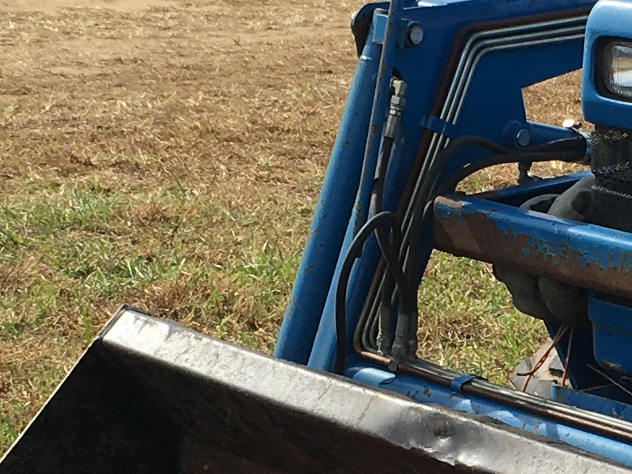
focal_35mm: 150
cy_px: 387
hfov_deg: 13.0
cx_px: 594
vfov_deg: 9.9
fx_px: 2739
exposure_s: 1/999
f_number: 2.2
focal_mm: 4.15
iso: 25
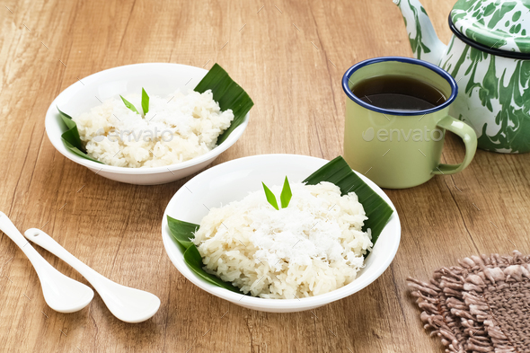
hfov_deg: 37.5
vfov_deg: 25.5
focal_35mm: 53
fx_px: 780
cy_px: 176
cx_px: 265
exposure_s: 1/80
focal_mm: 35
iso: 320
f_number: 11
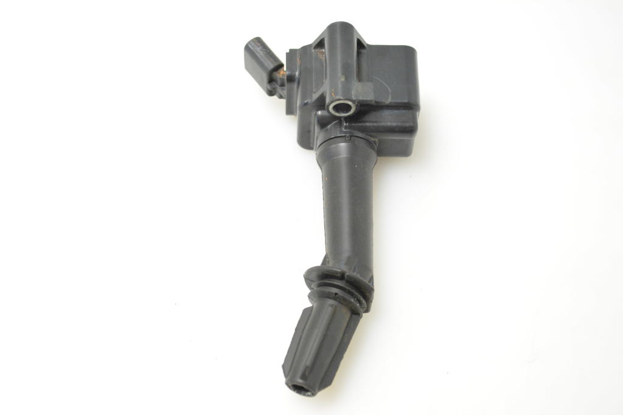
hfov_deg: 30.5
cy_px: 208
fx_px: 1142
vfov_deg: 20.6
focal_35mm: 66
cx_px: 312
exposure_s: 1/160
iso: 2000
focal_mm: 44
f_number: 6.3
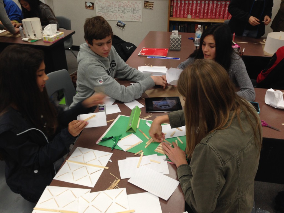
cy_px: 106
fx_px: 271
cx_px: 142
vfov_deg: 42.9
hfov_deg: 55.4
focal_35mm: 33
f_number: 2.4
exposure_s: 1/30
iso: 50
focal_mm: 4.12
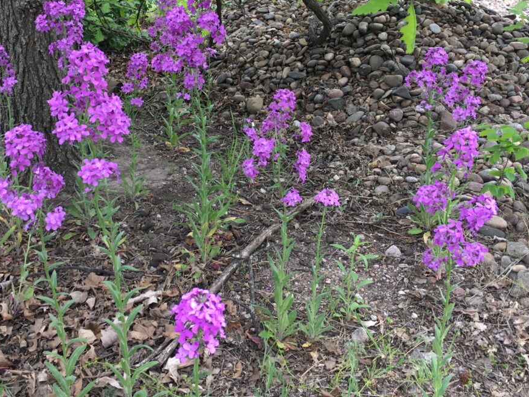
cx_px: 255
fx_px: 611
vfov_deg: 35.7
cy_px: 136
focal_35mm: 40
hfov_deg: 46.8
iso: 40
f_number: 2.2
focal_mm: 4.15
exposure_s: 1/120
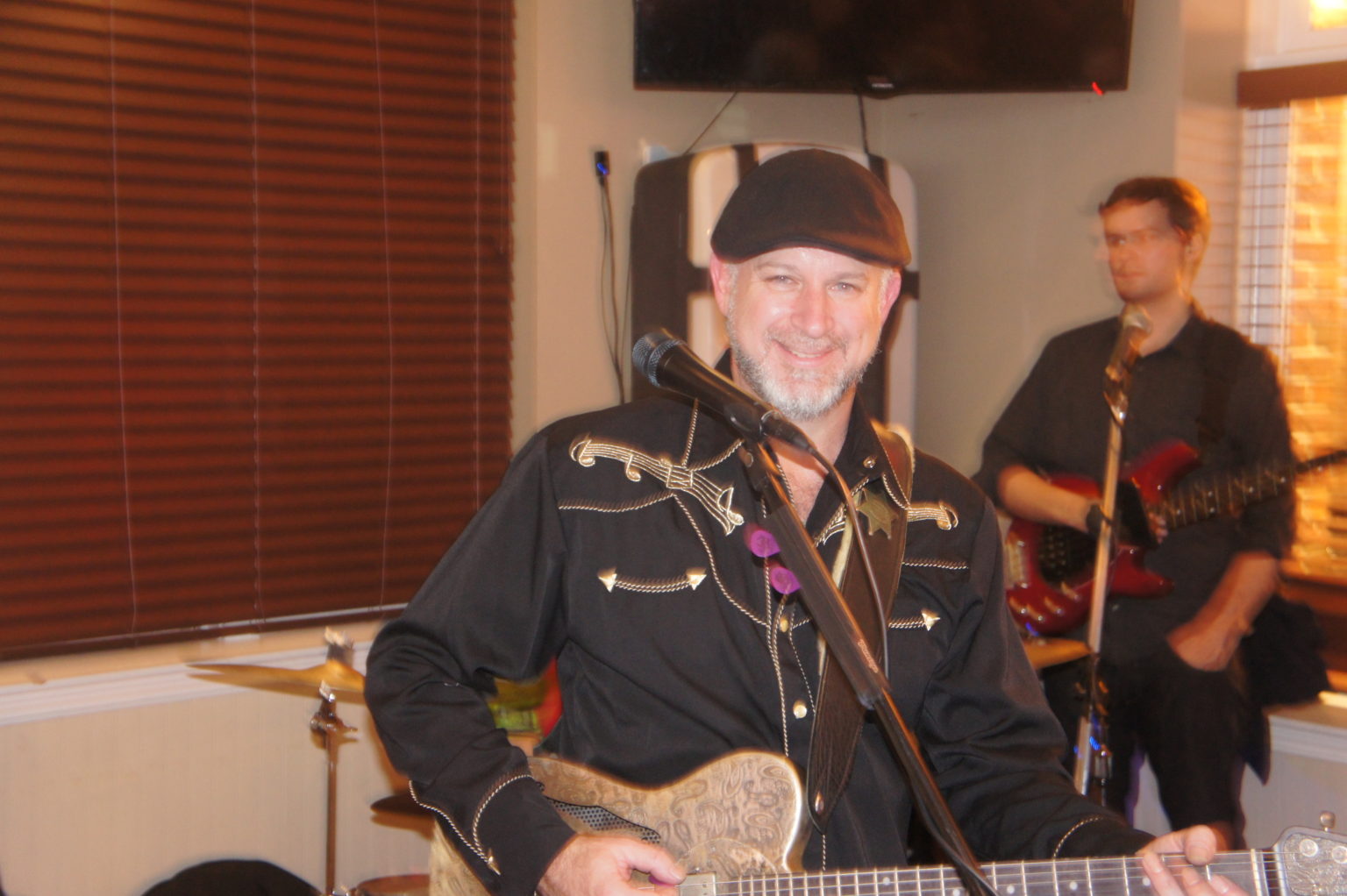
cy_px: 448
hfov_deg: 35.1
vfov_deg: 23.7
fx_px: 2131
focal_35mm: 57
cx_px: 674
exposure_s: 1/2
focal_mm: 38
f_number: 4.5
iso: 1600
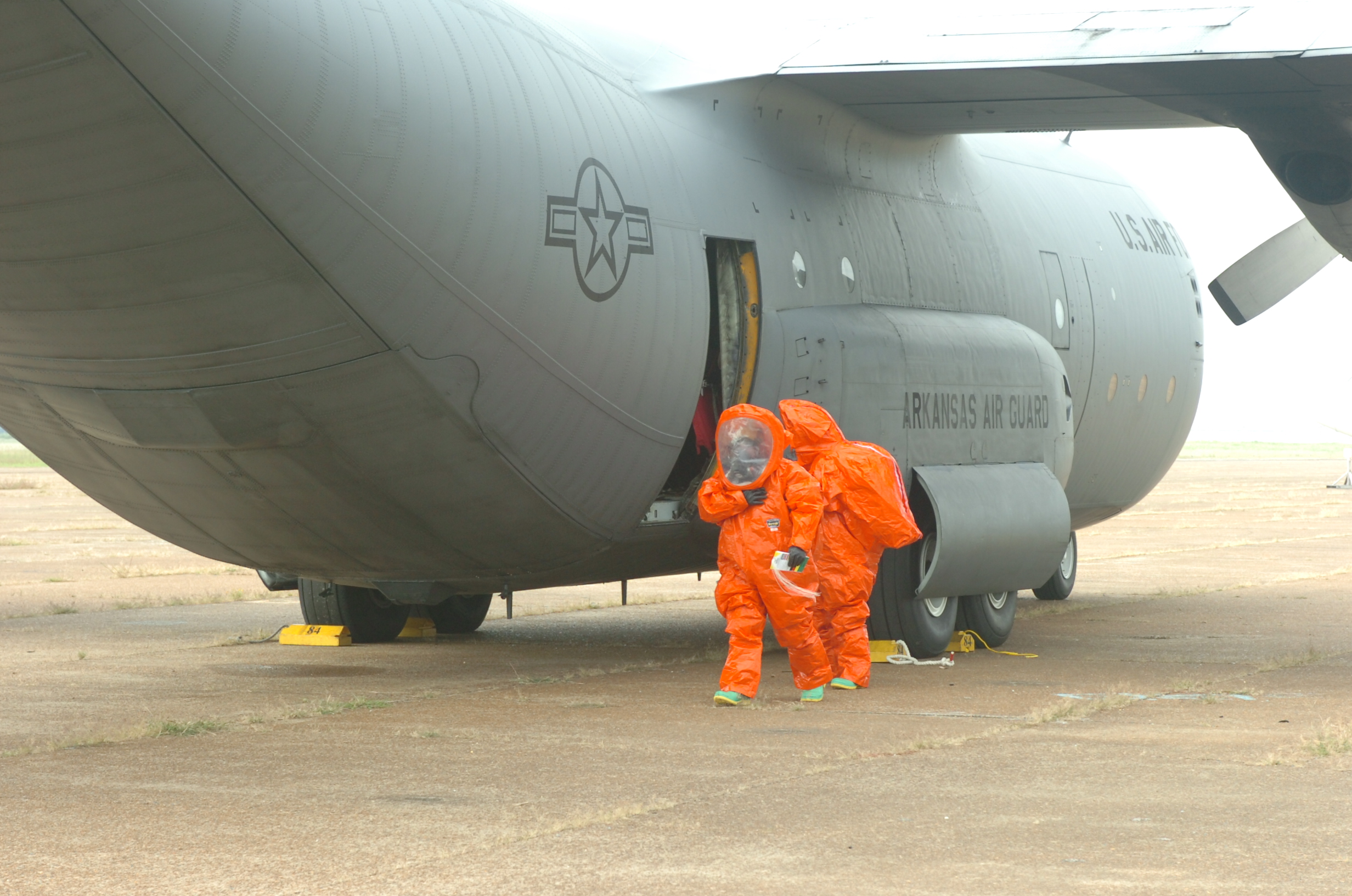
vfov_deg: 13.0
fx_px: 3935
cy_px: 448
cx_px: 676
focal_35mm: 105
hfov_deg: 19.5
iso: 400
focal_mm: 70
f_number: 7.1
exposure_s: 1/250
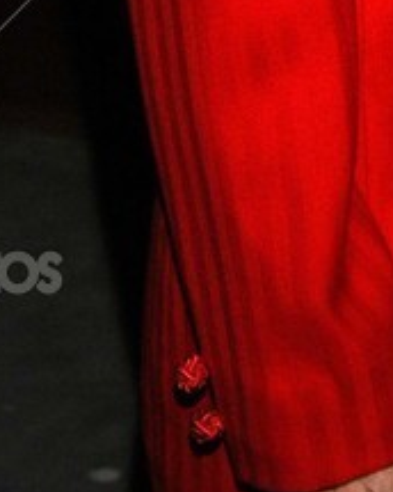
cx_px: 672
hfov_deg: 6.5
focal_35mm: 234
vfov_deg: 7.7
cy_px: -644
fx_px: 3406
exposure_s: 1/160
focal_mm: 35
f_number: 6.3
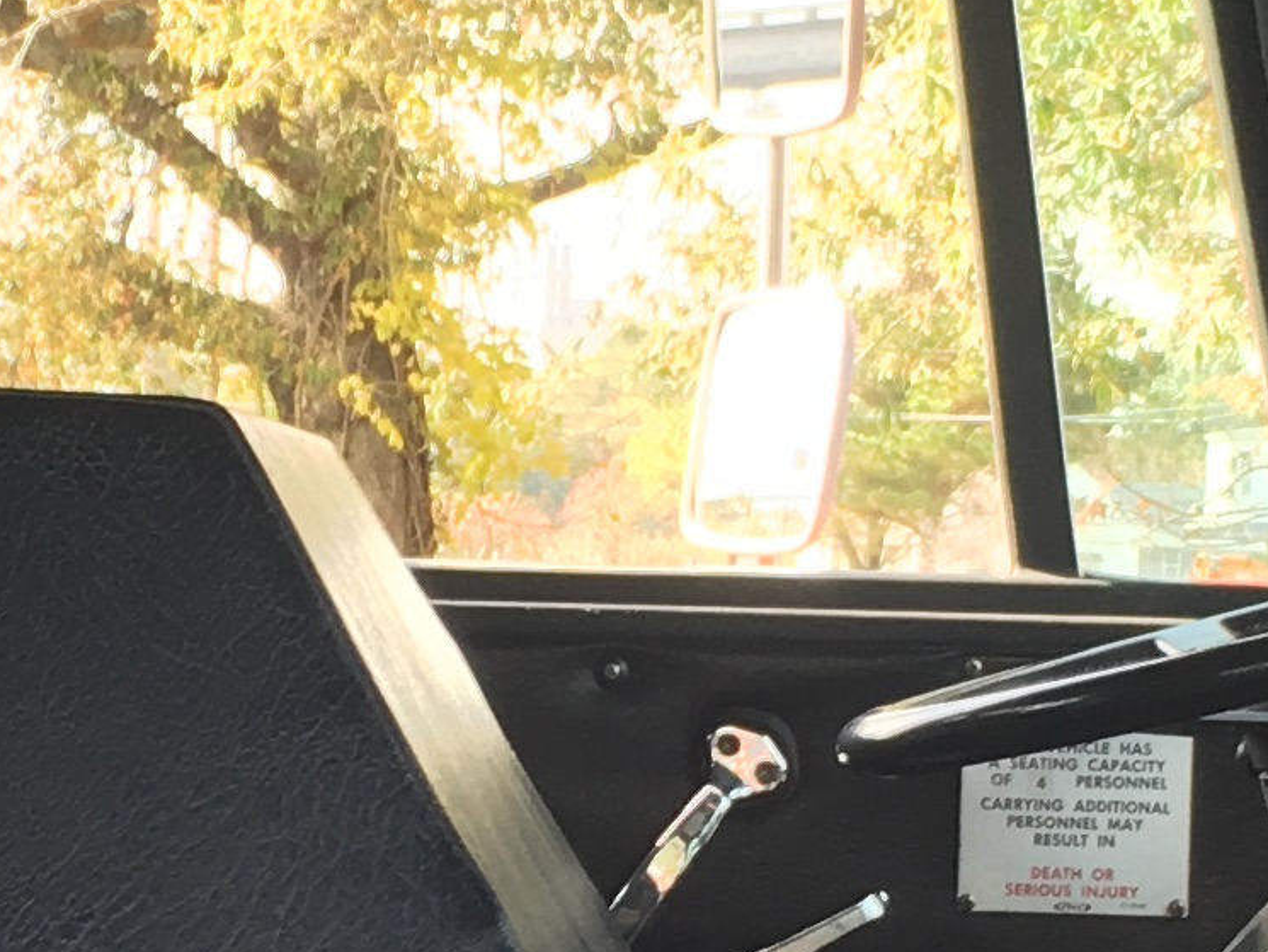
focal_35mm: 157
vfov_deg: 9.4
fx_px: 5752
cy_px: 811
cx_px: 633
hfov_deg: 12.6
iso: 32
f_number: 2.2
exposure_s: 1/120
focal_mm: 4.15
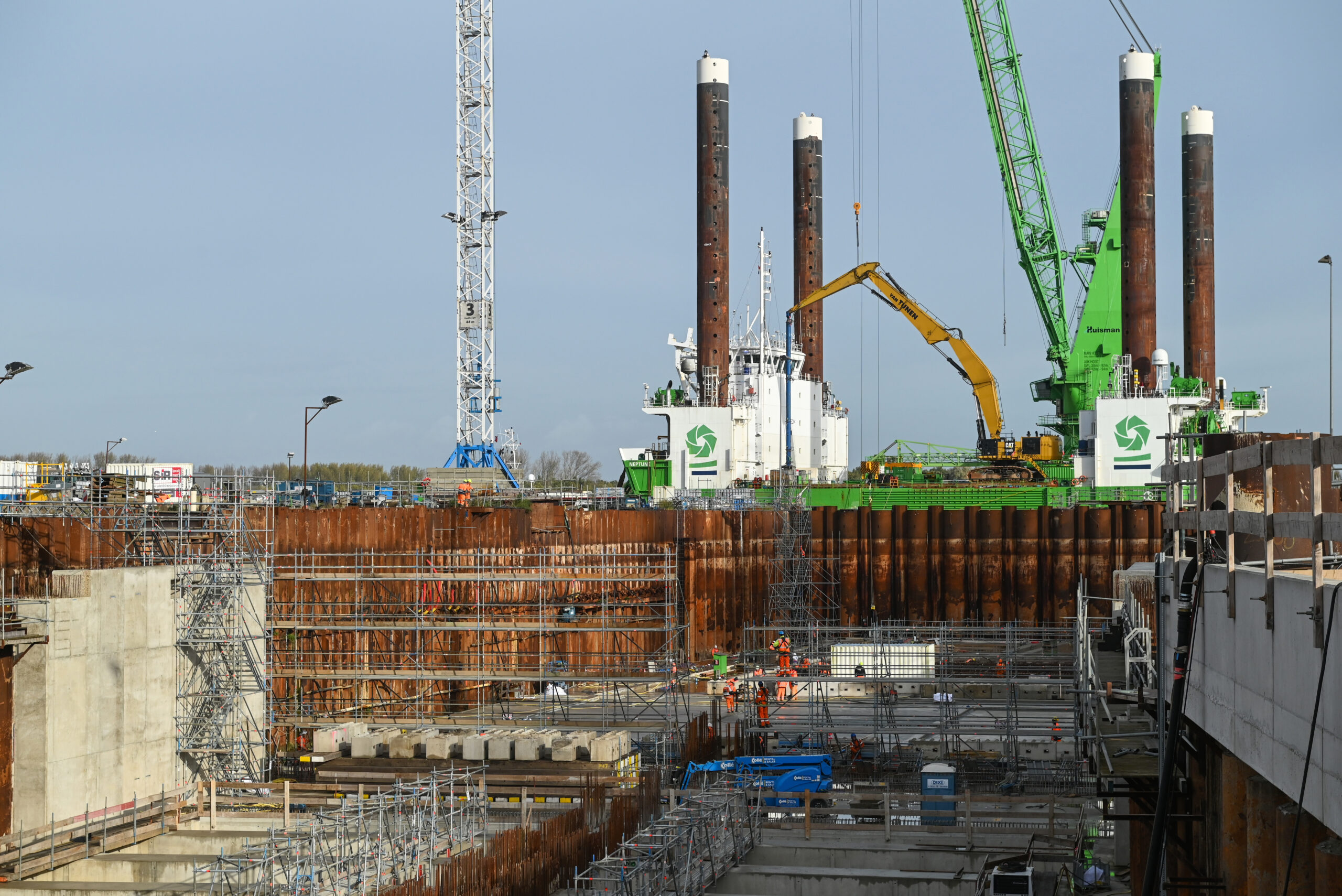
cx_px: 671
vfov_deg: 19.5
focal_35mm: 70
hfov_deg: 28.8
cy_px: 448
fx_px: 2610
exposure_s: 1/1250
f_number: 8
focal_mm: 70
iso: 320
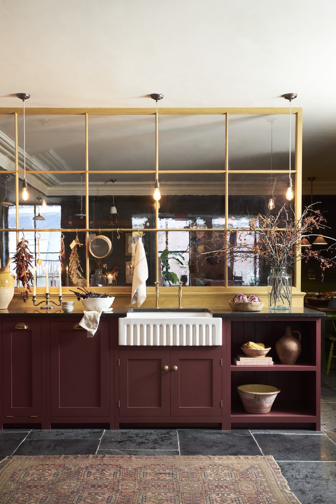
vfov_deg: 48.4
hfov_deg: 33.4
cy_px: 252
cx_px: 168
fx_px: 559
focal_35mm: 40
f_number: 8
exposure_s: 1/2
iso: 400
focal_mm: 40
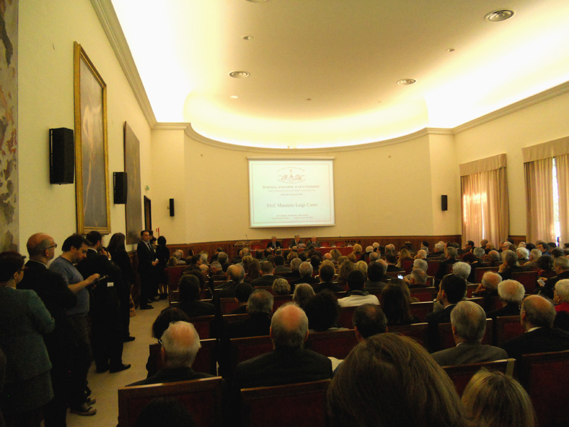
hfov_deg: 65.3
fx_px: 444
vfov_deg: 51.4
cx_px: 284
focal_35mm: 27
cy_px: 214
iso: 400
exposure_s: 1/30
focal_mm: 4.9
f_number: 3.2
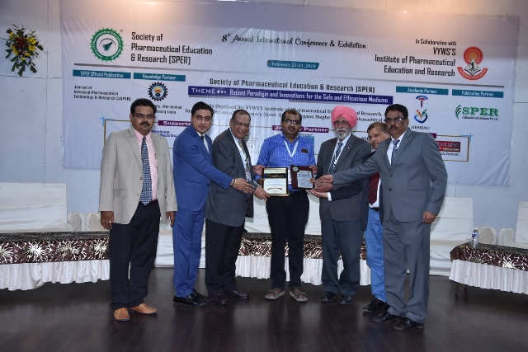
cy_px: 176
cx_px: 264
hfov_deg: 53.1
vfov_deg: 36.9
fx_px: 528
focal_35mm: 36
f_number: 5.6
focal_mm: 24
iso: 640
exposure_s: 1/125
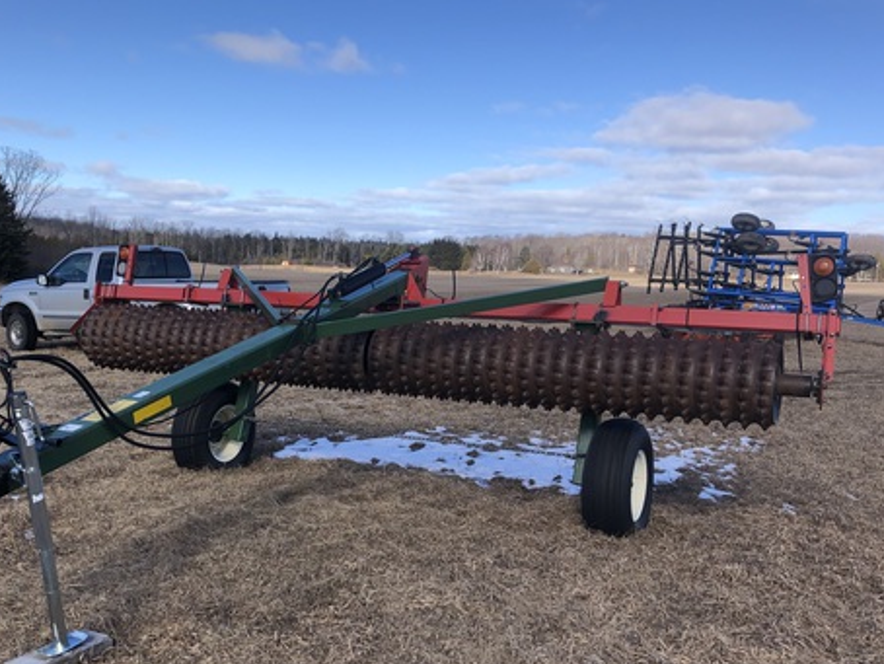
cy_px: 376
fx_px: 945
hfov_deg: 50.0
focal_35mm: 37
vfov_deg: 38.6
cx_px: 401
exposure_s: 1/1567
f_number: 1.8
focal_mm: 3.99
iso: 20
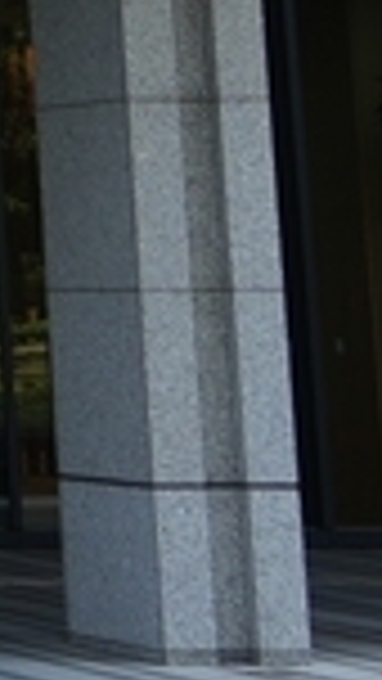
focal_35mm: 250
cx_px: -1294
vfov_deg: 8.1
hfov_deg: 4.4
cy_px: -869
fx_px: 4499
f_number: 5.6
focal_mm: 30
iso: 100
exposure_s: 1/100
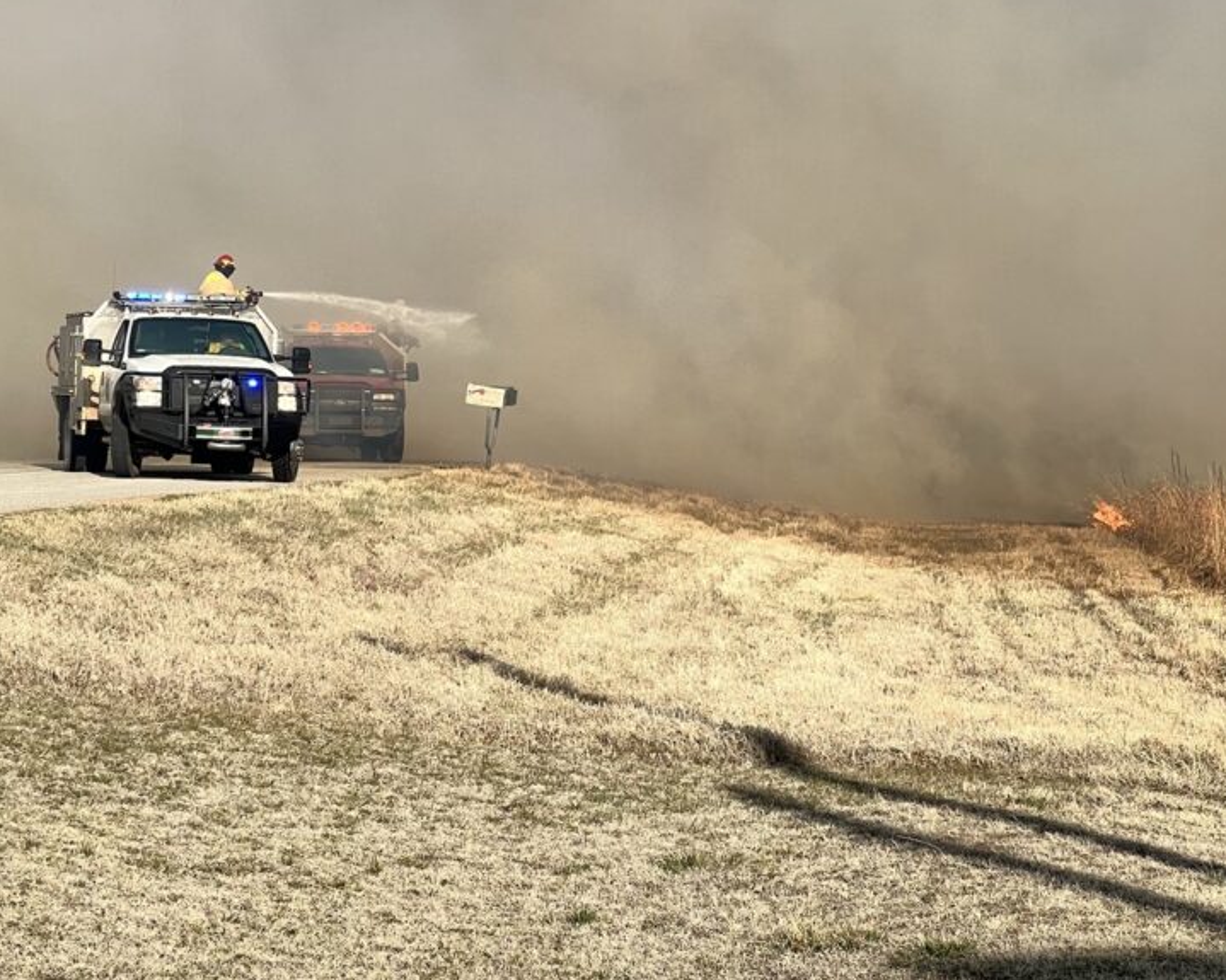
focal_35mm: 107
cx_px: 566
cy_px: 336
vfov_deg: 14.4
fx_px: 3882
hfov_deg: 17.9
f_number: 2.8
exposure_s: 1/951
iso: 32
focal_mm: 9
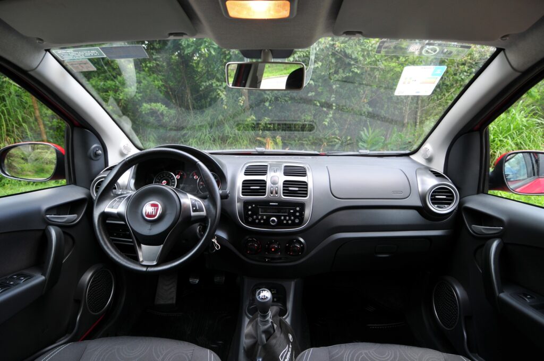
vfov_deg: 67.2
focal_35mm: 18
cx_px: 272
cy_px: 180
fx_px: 272
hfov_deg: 90.1
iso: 250
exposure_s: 1/40
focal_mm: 12
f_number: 5.6
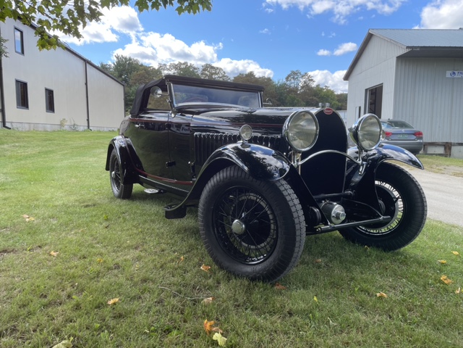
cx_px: 232
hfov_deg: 67.3
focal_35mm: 26
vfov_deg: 53.1
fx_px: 348
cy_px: 174
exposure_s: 1/711
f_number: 1.6
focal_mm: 4.2
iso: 32
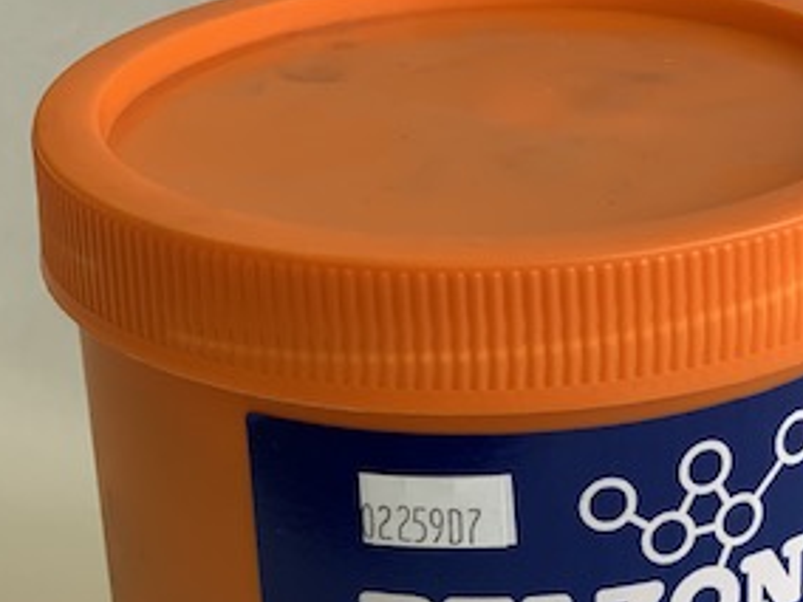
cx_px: 551
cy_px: 480
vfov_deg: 12.6
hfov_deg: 16.8
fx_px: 2714
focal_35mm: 117
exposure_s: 1/100
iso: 40
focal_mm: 6
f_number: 2.4
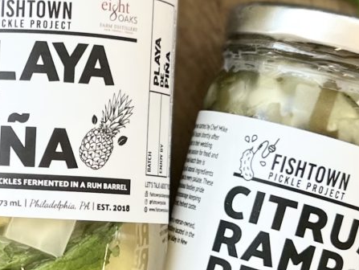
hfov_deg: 16.3
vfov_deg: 12.5
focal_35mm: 119
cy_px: 154
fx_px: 1235
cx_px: 14
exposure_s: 1/121
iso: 40
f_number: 1.5
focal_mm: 5.7
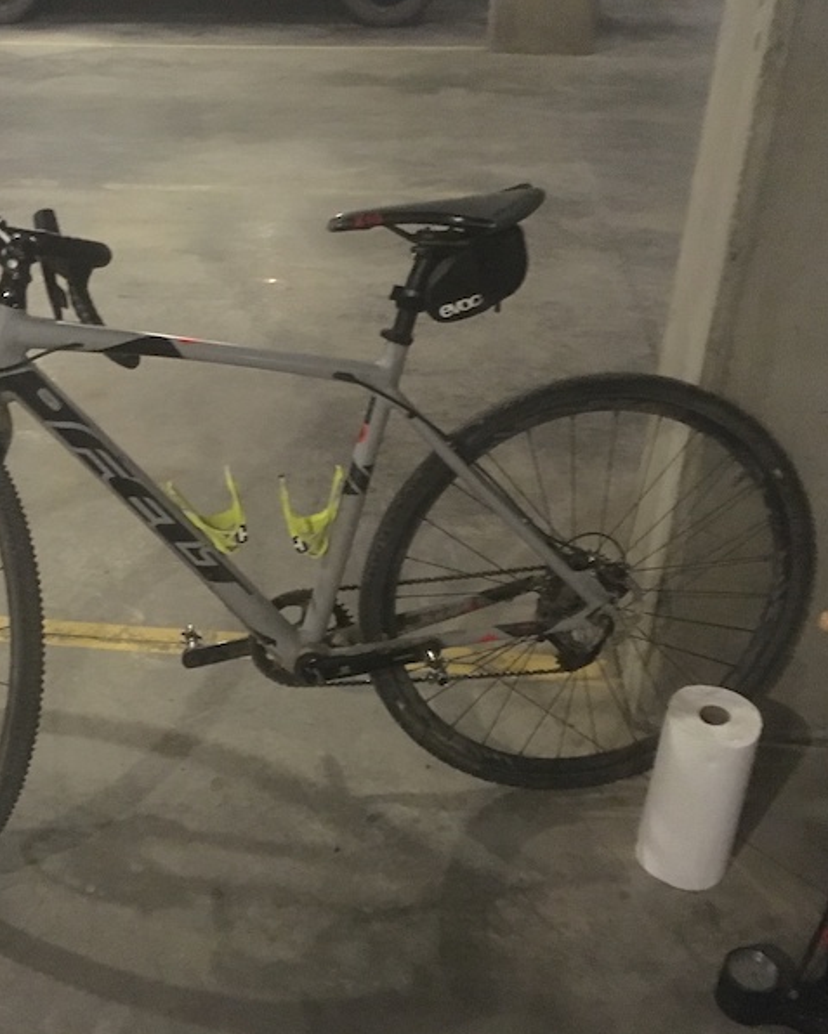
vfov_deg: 47.9
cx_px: 276
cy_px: 519
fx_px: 1164
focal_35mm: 38
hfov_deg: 38.7
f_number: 2.2
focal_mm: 4.15
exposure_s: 1/15
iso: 800
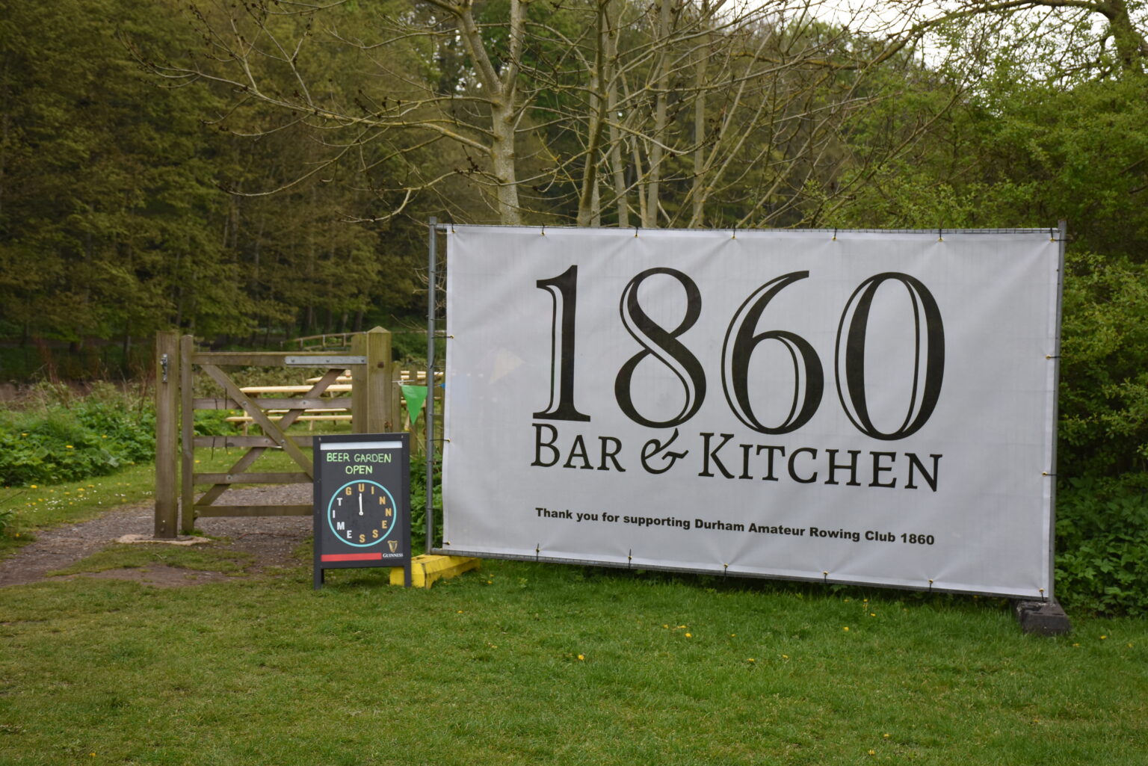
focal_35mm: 72
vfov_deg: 18.9
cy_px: 383
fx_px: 2297
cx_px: 574
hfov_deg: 28.1
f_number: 6.3
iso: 500
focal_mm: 48
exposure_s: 1/320
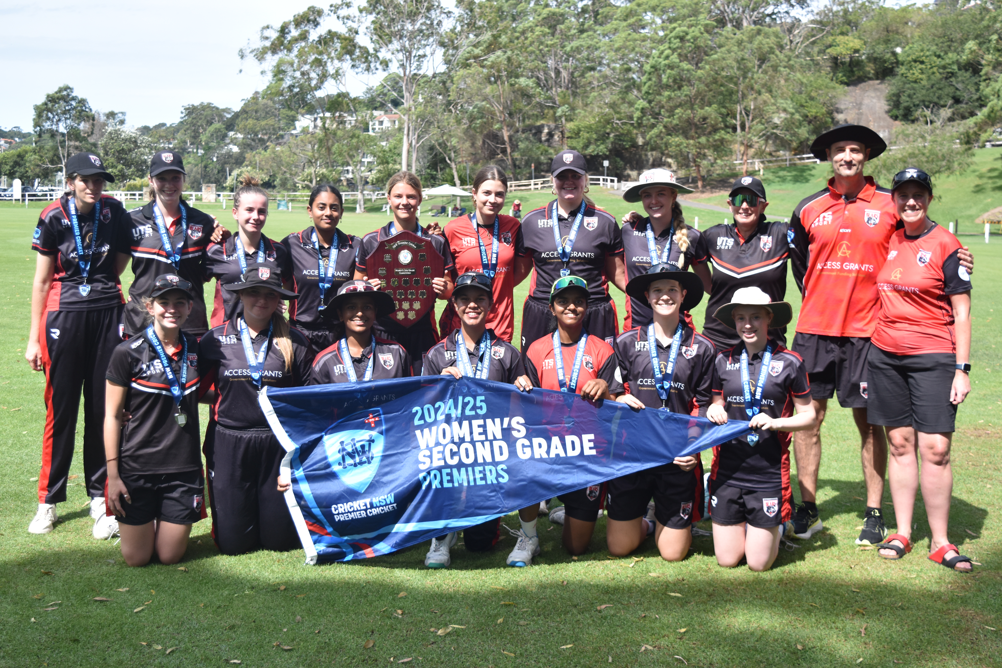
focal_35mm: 46
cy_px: 334
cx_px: 501
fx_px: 1294
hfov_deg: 42.3
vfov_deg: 28.9
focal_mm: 31
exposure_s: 1/1250
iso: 400
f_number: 5.6
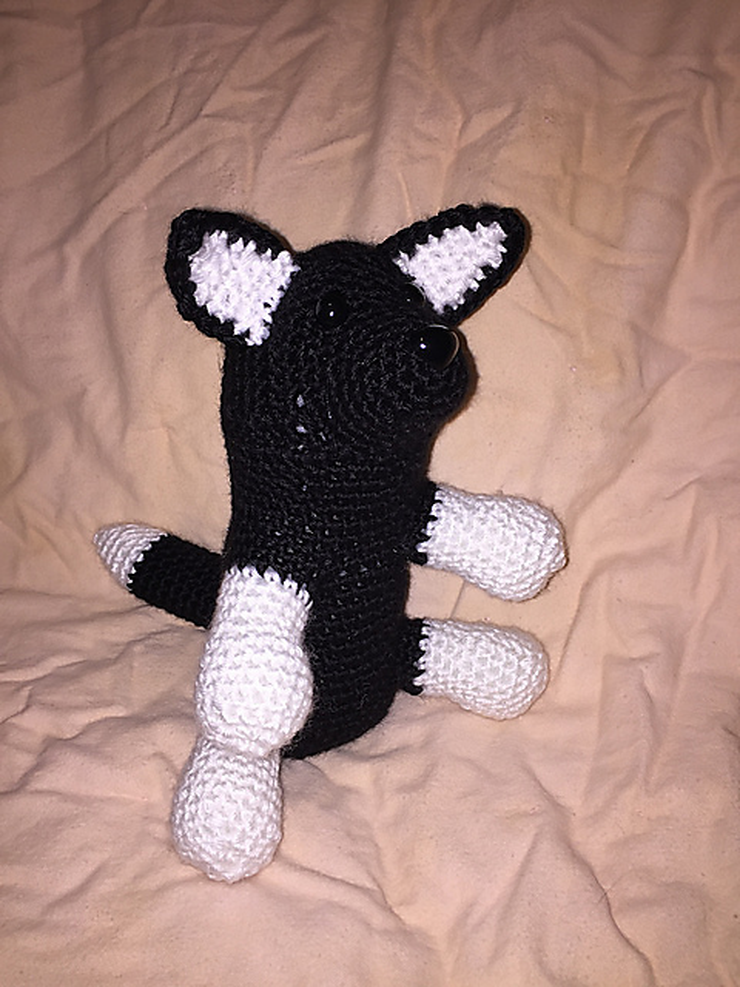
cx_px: 370
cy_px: 494
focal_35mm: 29
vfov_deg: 61.7
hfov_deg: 48.2
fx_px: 827
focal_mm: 4.15
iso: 32
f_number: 2.2
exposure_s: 1/49
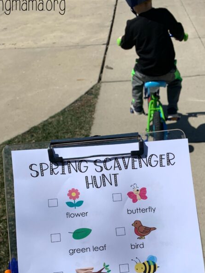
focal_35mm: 41
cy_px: 207
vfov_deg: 44.2
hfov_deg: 35.0
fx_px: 324
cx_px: 121
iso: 25
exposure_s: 1/6061
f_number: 1.8
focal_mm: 4.25
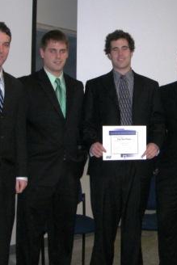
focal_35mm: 54
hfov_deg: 24.9
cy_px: 130
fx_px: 398
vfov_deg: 36.9
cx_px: 129
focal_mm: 6.3
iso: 200
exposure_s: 1/60
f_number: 3.4
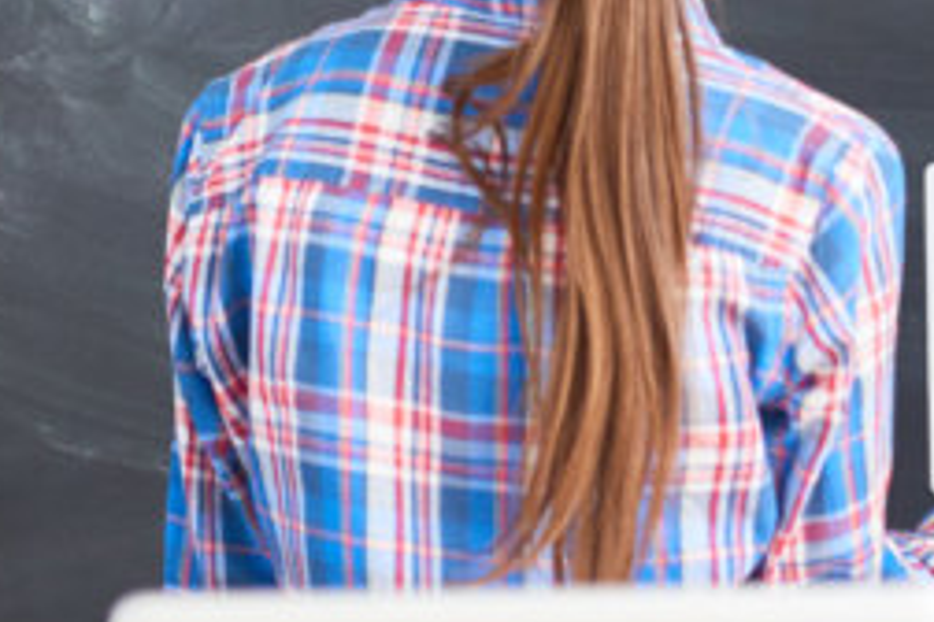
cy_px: 13
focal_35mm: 350
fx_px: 9080
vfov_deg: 3.9
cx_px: 1079
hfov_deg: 5.9
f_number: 2.8
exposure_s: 1/250
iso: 500
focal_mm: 98
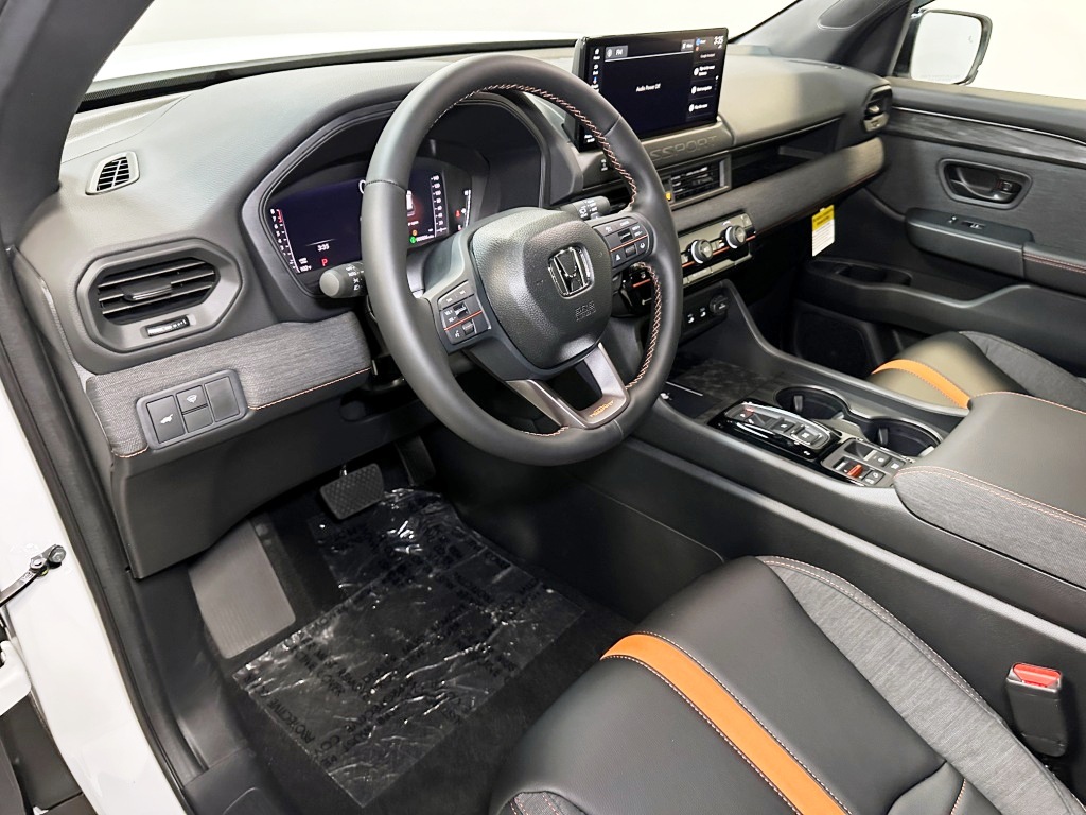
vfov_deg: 56.8
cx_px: 543
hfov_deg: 71.6
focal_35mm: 24
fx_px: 753
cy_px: 408
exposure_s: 1/30
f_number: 1.78
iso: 1000
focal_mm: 6.86
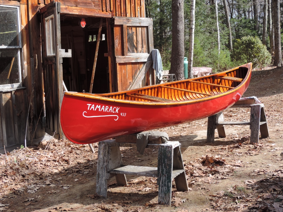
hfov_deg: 38.2
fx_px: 409
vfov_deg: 29.1
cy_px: 106
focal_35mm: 50
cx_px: 142
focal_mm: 8.9
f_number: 3.6
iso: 80
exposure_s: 1/200
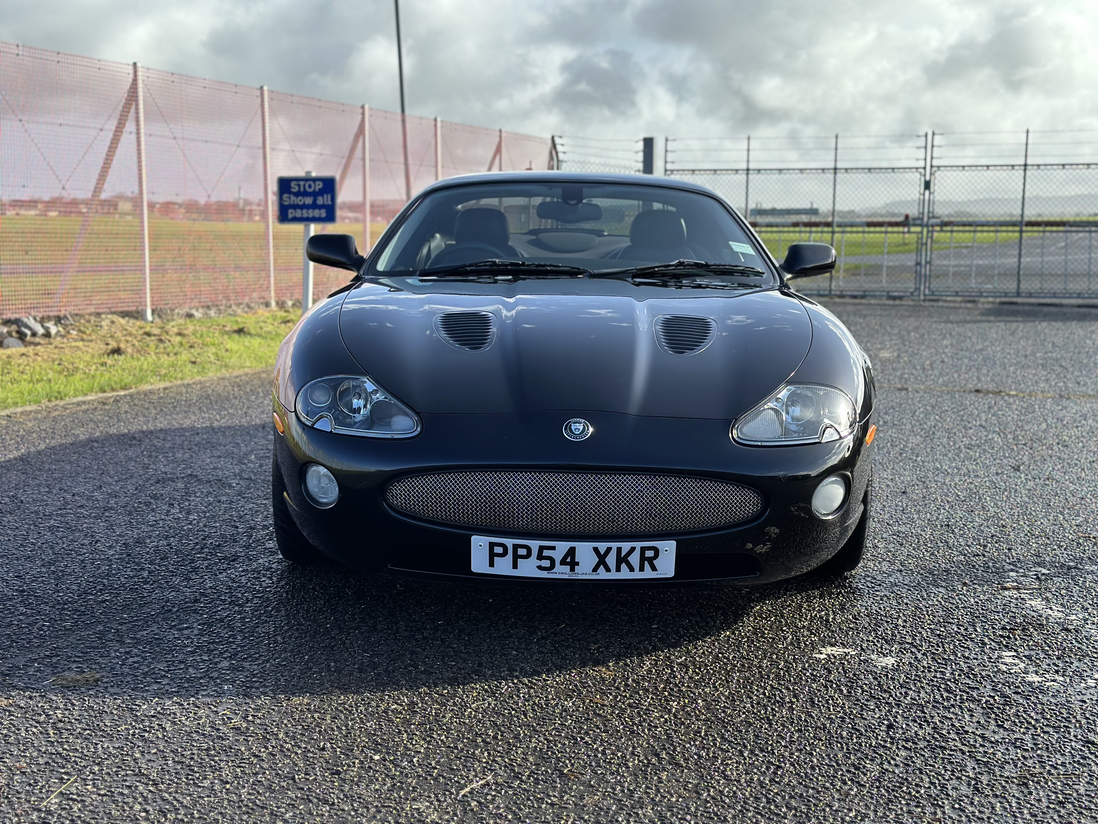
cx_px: 549
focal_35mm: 48
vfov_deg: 30.3
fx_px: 1523
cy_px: 412
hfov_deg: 39.7
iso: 80
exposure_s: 1/2732
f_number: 1.78
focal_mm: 6.86
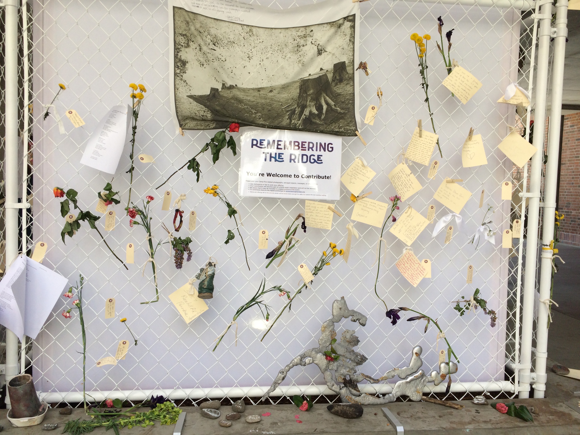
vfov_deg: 48.2
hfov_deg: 61.7
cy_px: 218
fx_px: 486
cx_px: 290
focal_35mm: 29
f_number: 2.2
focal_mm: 4.15
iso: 40
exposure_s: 1/120
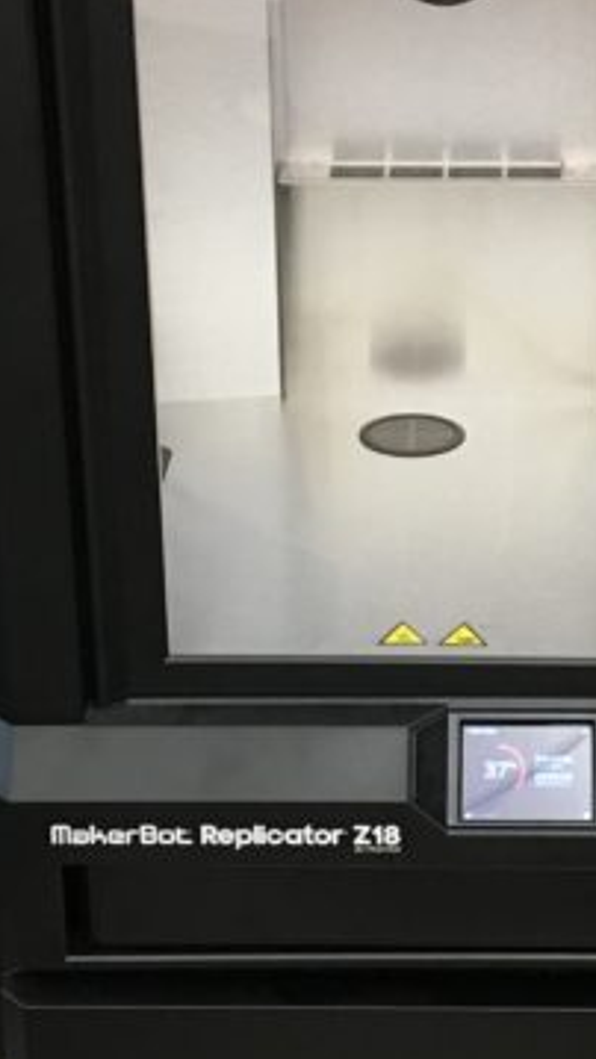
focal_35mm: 90
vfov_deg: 23.7
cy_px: 484
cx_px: 490
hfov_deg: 13.4
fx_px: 2528
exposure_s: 1/30
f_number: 2.2
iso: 200
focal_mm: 4.15
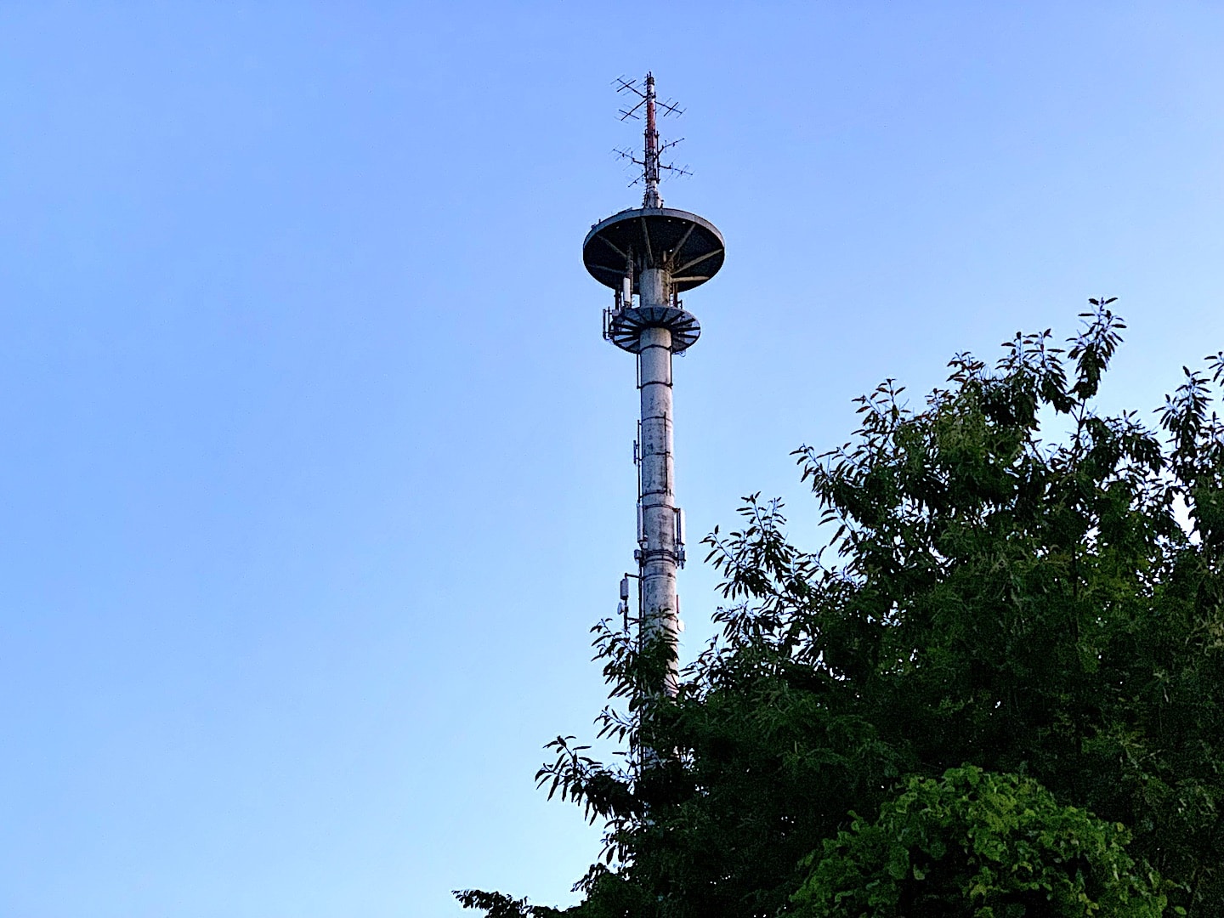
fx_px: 1839
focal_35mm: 52
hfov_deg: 36.8
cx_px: 612
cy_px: 459
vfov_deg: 28.0
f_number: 2.4
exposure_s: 1/60
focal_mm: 6
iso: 500
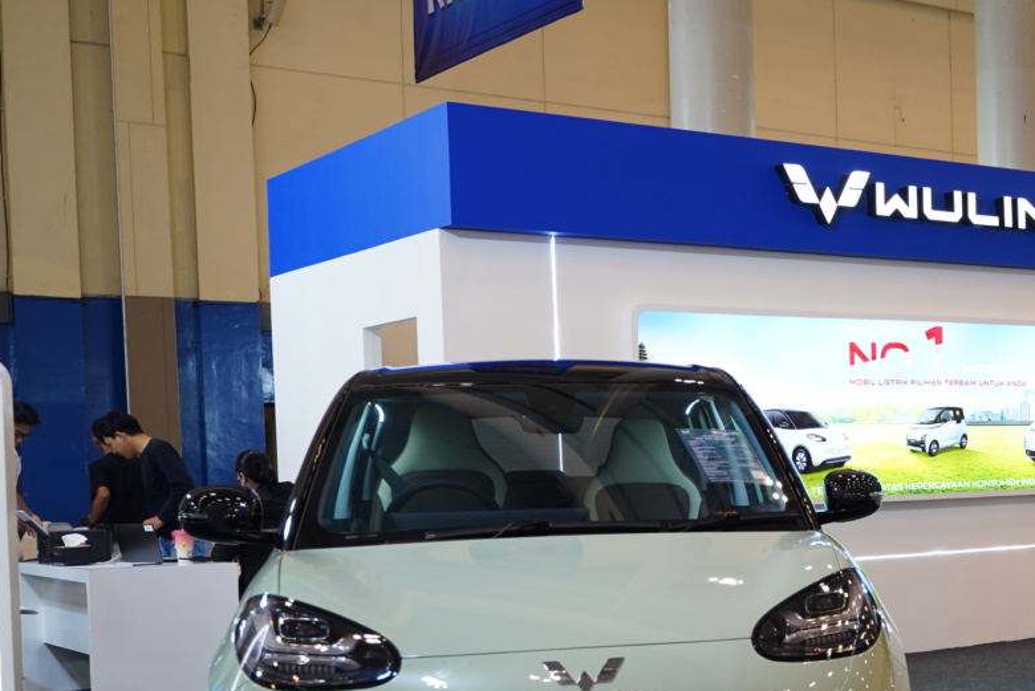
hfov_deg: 31.7
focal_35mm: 58
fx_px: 1668
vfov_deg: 23.2
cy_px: 515
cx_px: 1044
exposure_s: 1/100
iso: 400
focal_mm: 28
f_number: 3.2
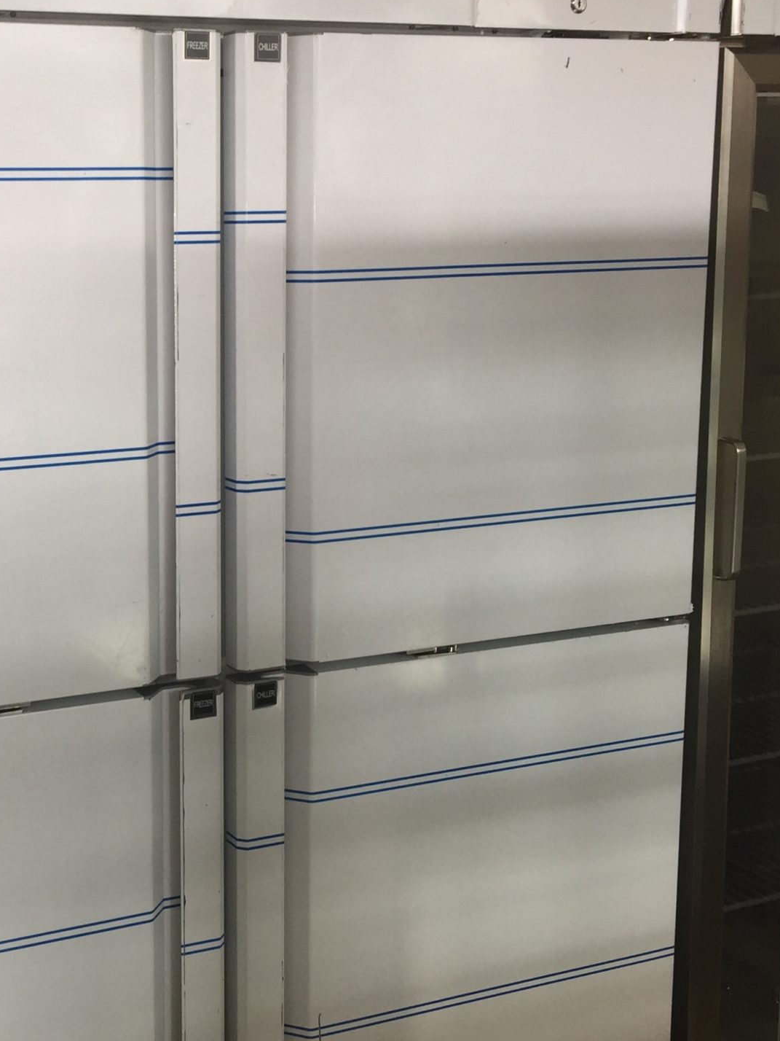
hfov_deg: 27.4
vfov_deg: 36.8
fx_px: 1562
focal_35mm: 52
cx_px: 144
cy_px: 504
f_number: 2.2
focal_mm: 4.15
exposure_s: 1/60
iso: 32
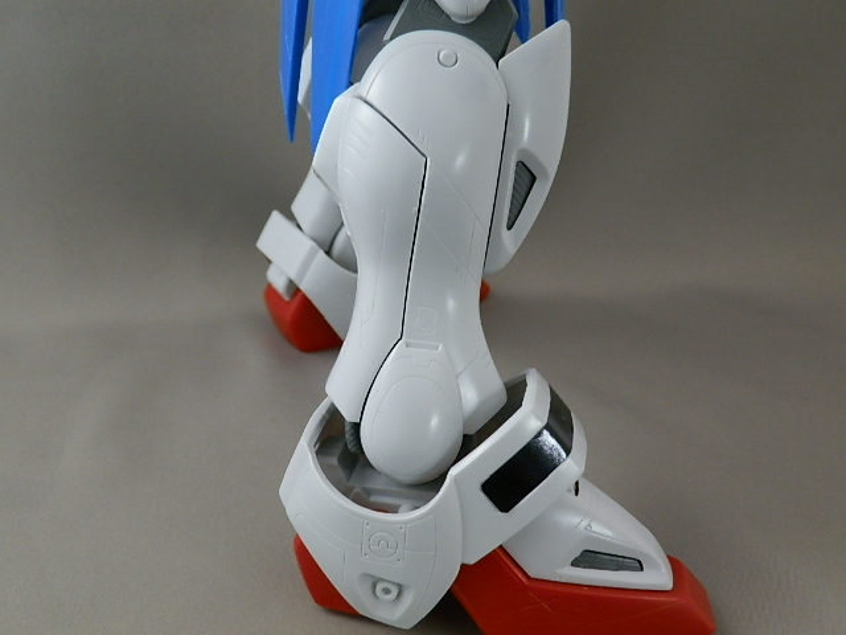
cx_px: 423
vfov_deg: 41.8
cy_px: 318
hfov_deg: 54.0
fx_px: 831
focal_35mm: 34
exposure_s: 1/10
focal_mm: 6.17
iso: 200
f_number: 3.5
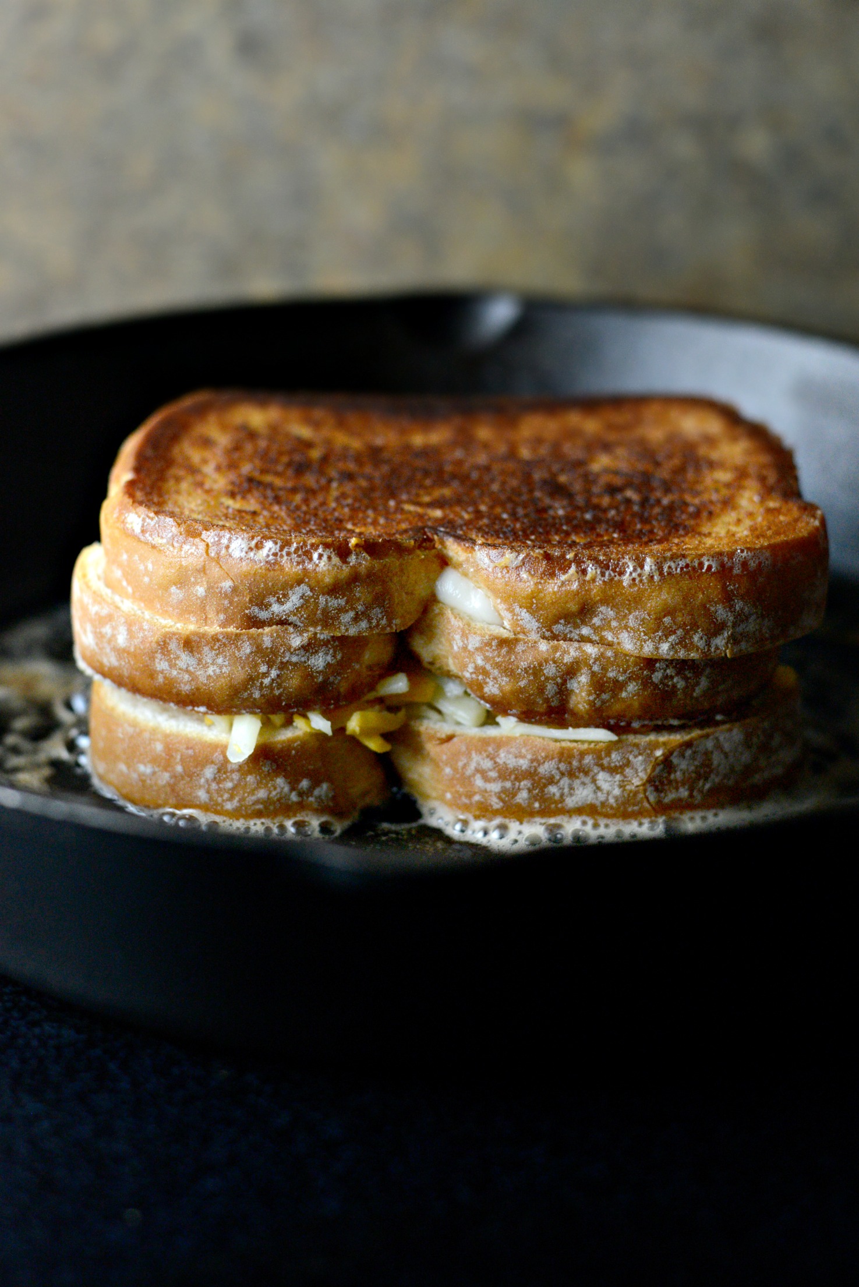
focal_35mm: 50
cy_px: 644
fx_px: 1788
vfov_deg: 39.6
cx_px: 430
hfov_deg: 27.0
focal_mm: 50
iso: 3200
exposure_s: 1/640
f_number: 3.2
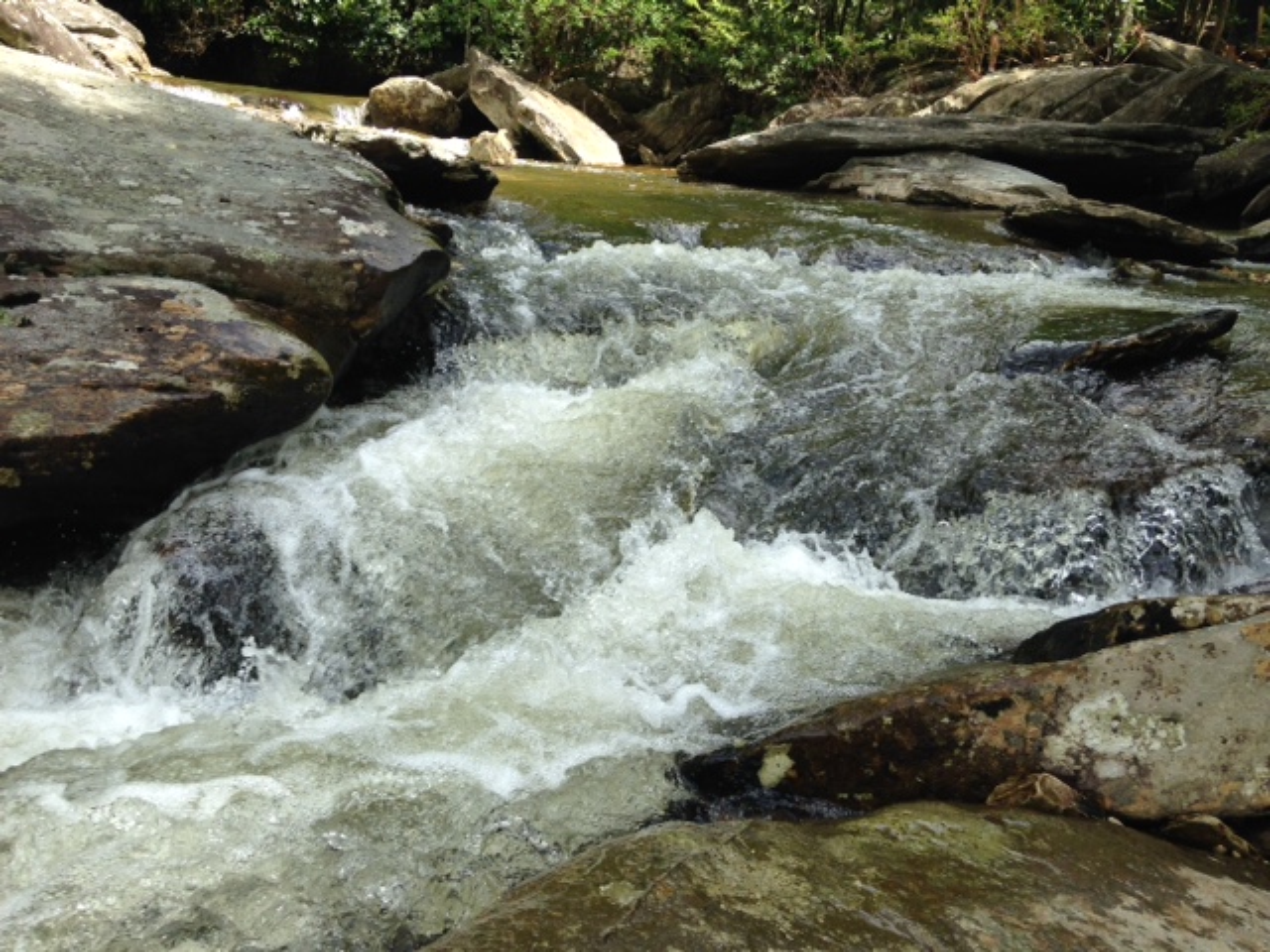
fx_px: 1211
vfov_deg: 42.9
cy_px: 476
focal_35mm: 33
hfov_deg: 55.4
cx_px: 635
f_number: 2.4
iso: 50
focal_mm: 4.12
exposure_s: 1/616
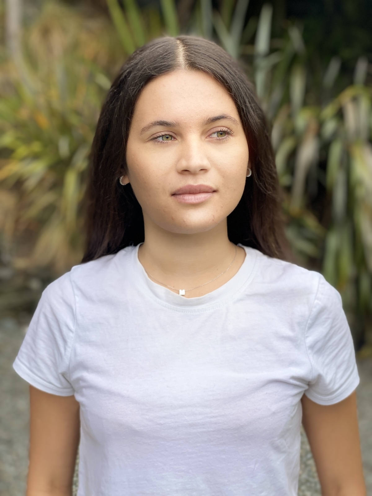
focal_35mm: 52
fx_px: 745
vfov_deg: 36.8
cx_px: 186
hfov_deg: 28.0
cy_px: 248
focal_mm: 6
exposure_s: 1/475
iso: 20
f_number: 2
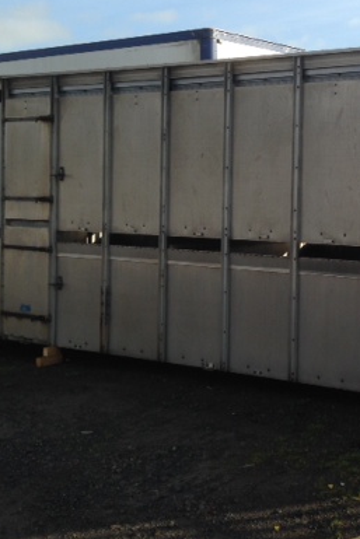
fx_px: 854
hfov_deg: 23.1
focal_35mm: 57
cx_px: 335
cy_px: 214
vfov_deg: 34.9
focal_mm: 4.12
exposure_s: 1/821
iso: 50
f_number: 2.4
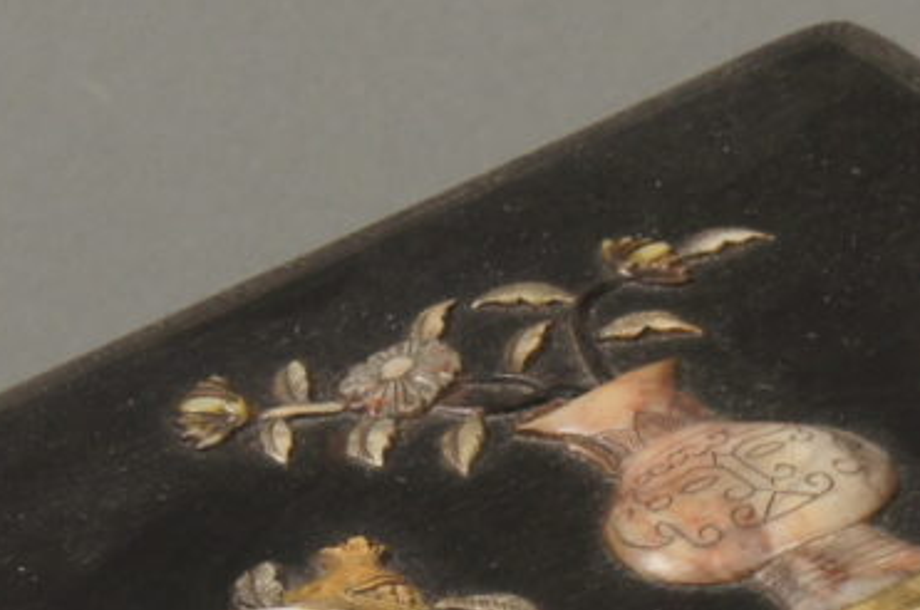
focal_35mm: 356
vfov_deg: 3.8
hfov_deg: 5.7
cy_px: 748
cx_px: 1654
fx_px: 9082
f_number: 9
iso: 800
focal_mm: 44
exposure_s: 1/160
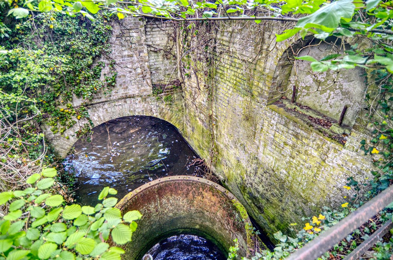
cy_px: 130
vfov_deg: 67.2
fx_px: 196
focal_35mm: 18
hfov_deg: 90.1
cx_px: 196
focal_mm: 12
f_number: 4
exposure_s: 1/100
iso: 500
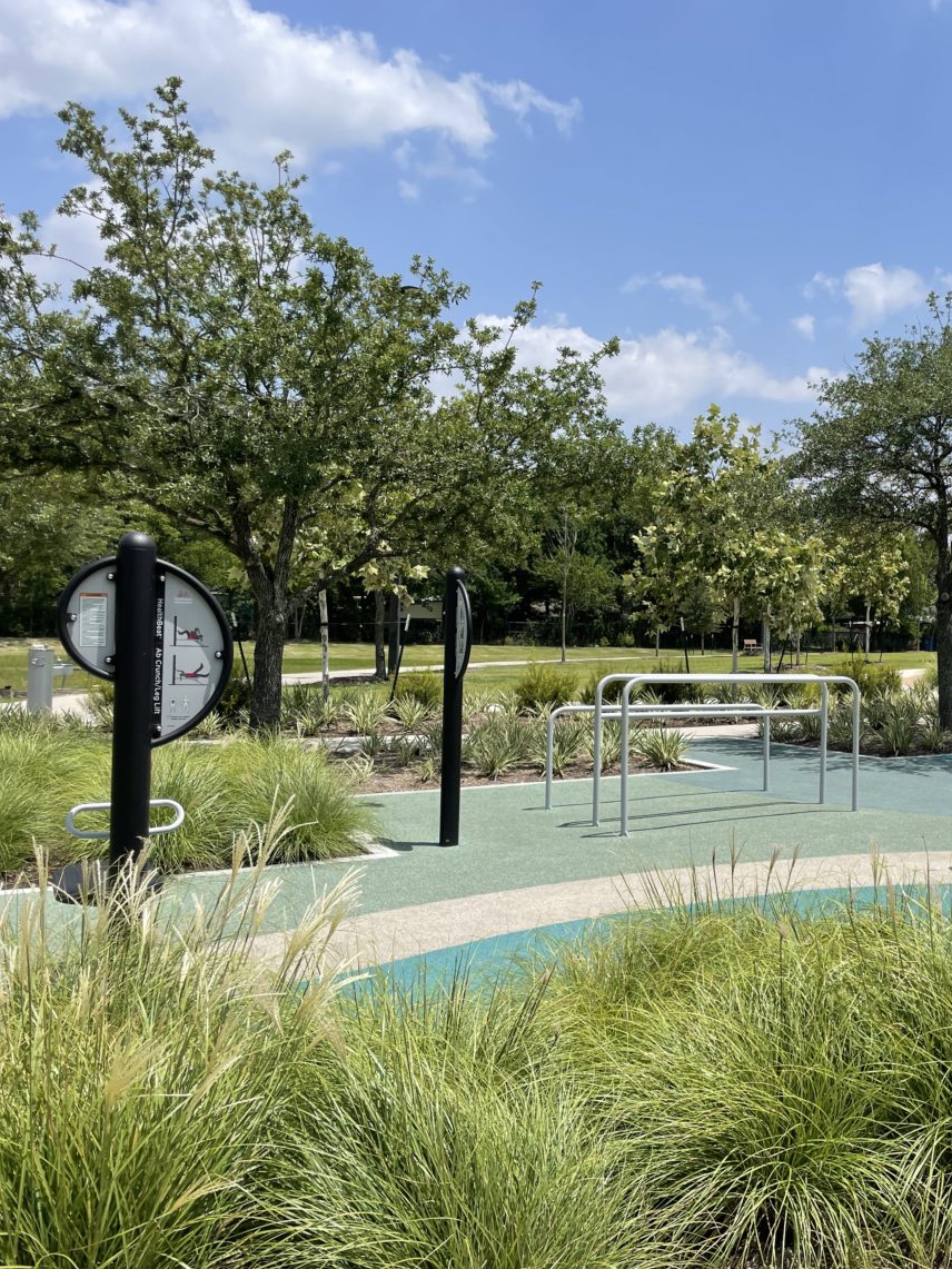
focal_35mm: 35
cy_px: 635
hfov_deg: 38.8
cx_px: 793
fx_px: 1283
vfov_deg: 52.6
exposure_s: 1/4292
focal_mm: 4.2
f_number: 1.6
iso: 32
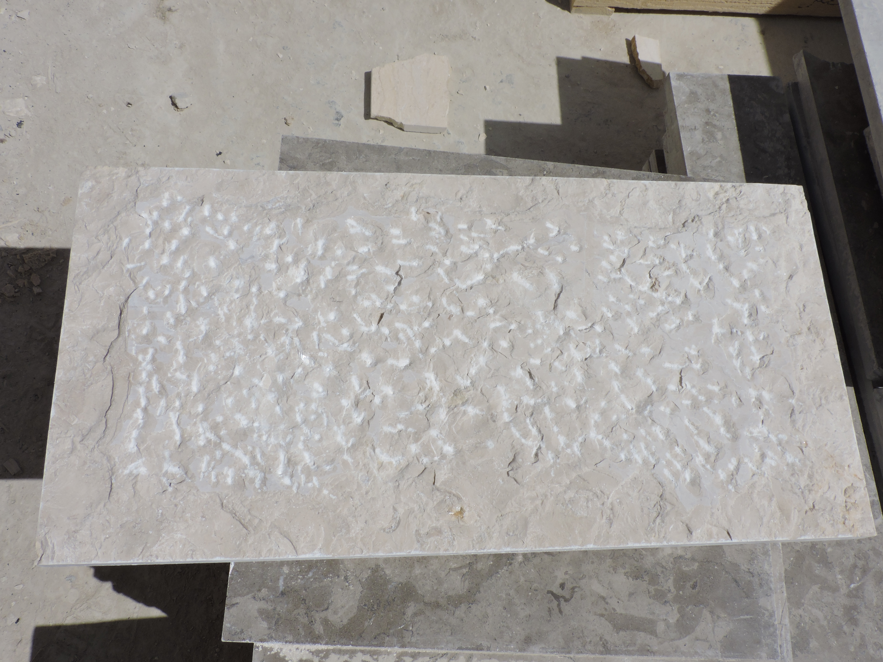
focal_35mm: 33
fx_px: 842
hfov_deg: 55.4
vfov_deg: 42.9
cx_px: 442
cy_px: 331
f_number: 5.6
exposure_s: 1/1600
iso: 100
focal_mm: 5.9
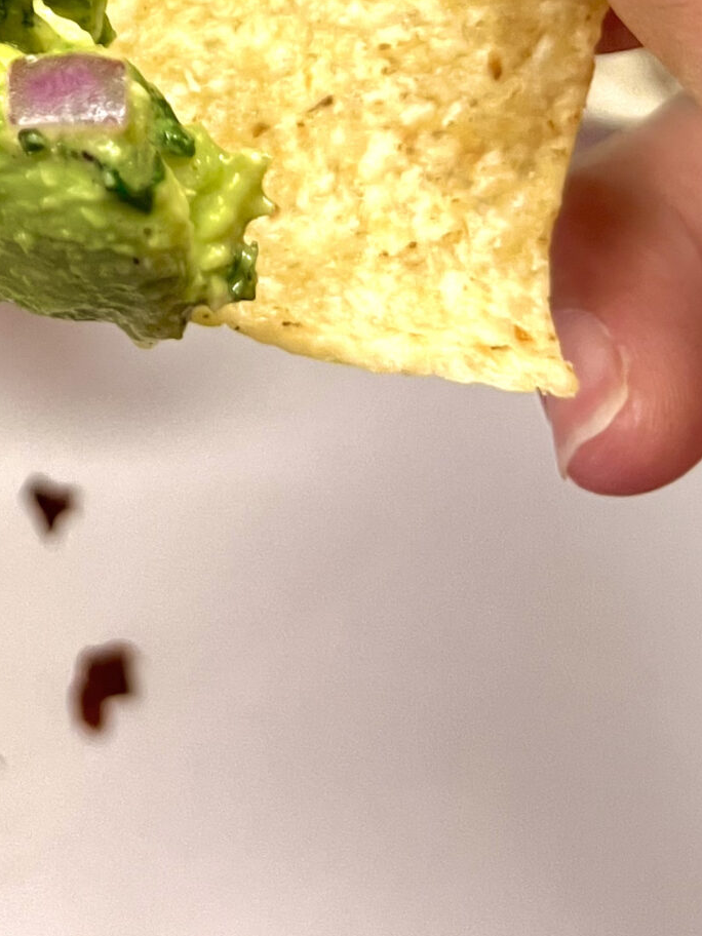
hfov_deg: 18.8
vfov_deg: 22.9
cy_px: -370
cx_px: -192
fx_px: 1974
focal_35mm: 73
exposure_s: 1/60
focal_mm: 5.1
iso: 100
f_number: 1.6
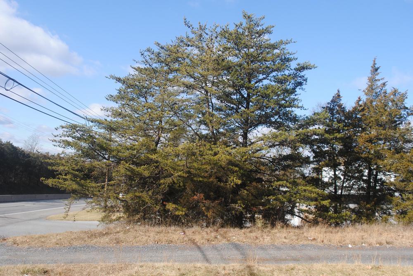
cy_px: 138
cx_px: 206
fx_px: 379
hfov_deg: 57.2
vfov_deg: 40.1
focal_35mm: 33
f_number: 7.1
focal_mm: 22
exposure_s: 1/200
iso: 100
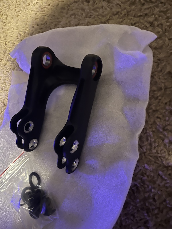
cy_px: 114
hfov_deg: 53.1
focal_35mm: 26
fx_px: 172
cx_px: 86
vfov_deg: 67.3
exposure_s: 1/20
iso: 1000
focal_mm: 5.1
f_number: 1.6
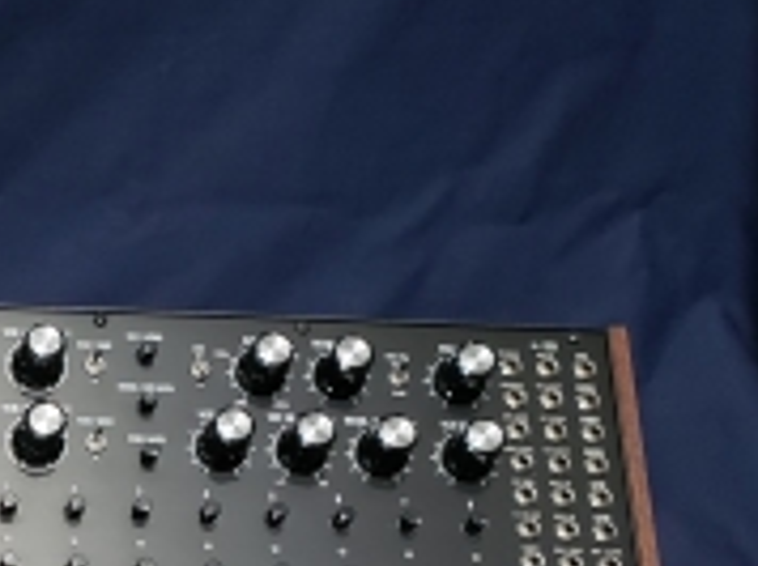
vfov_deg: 18.1
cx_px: -264
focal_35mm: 76
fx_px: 1662
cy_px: 719
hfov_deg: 22.6
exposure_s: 1/60
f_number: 2.4
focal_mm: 4.3
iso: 320
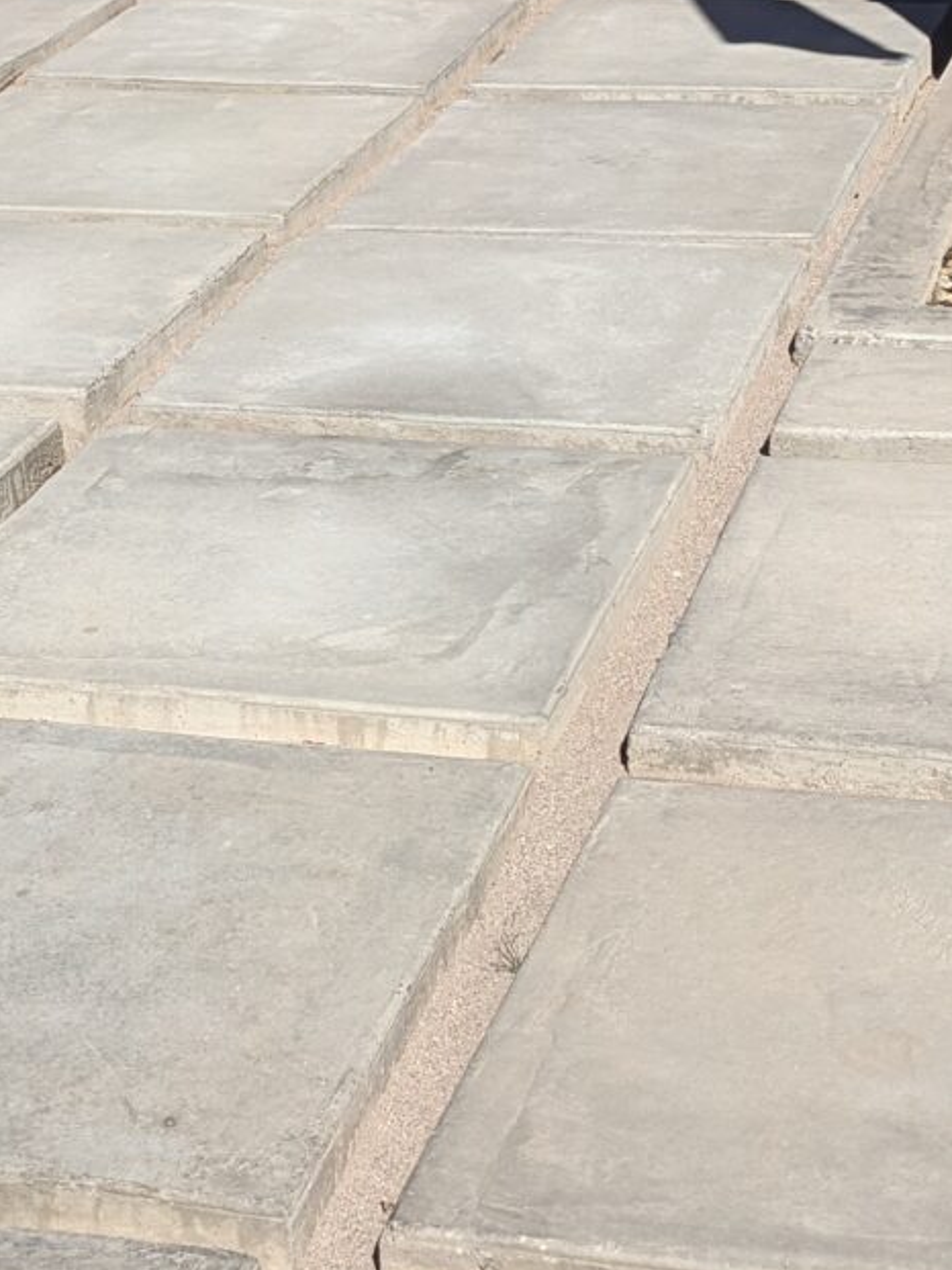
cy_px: 374
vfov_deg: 21.9
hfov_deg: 16.6
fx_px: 3262
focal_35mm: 89
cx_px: 484
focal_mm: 4.38
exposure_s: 1/3906
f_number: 1.73
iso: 66
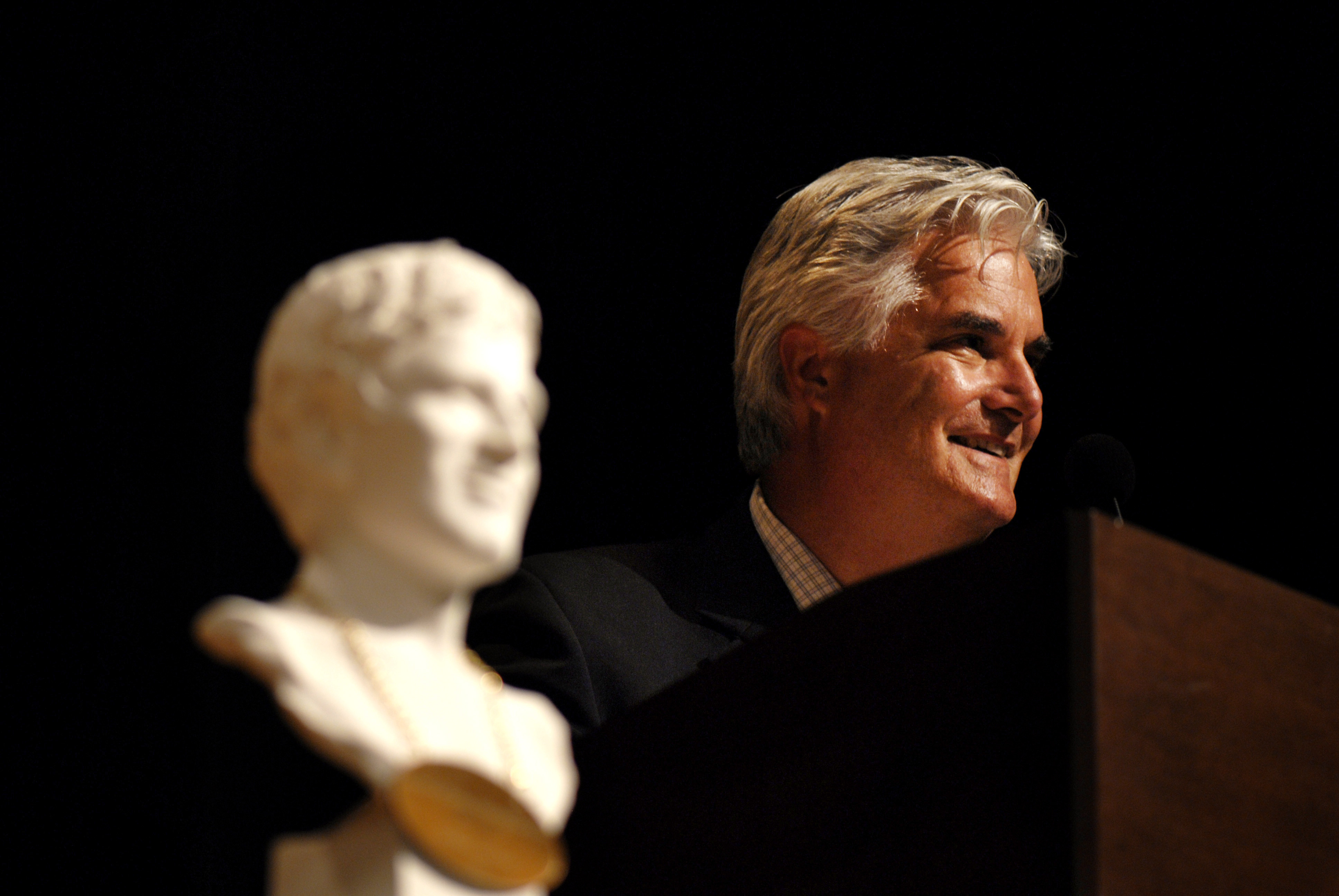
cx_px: 670
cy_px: 448
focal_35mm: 158
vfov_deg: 8.7
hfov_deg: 13.0
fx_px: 5865
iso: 320
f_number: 2.8
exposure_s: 1/100
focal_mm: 105
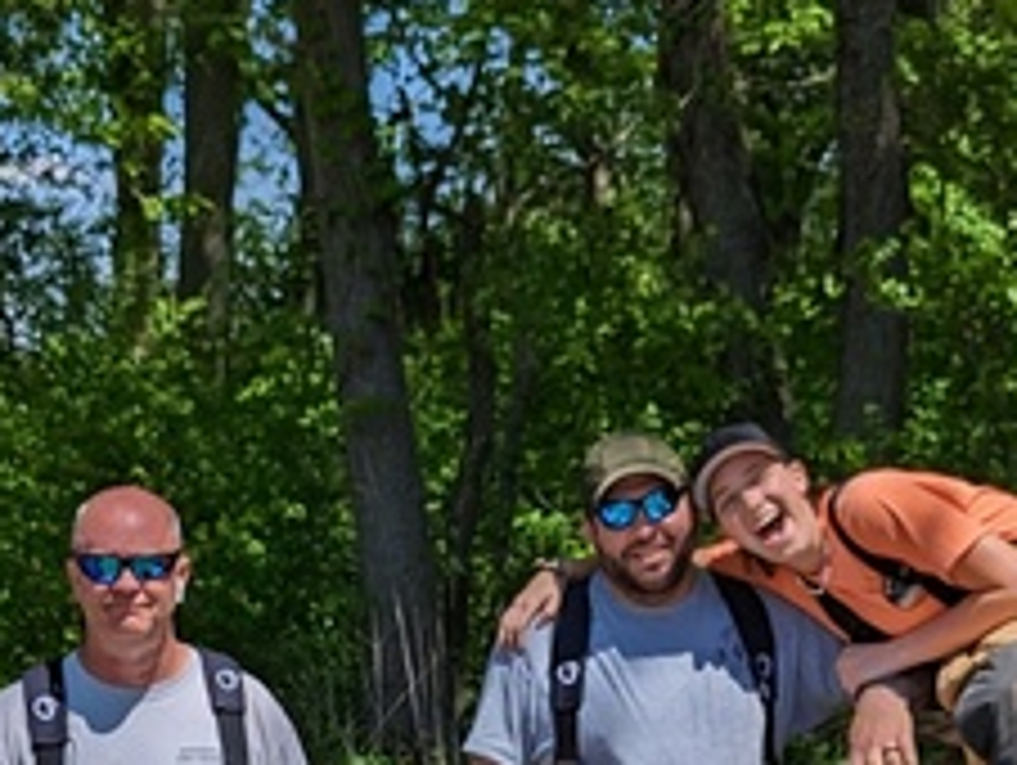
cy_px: 902
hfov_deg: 18.5
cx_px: 486
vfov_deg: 13.6
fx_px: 3118
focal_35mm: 106
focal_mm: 6.81
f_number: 1.85
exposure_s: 1/2571
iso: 40
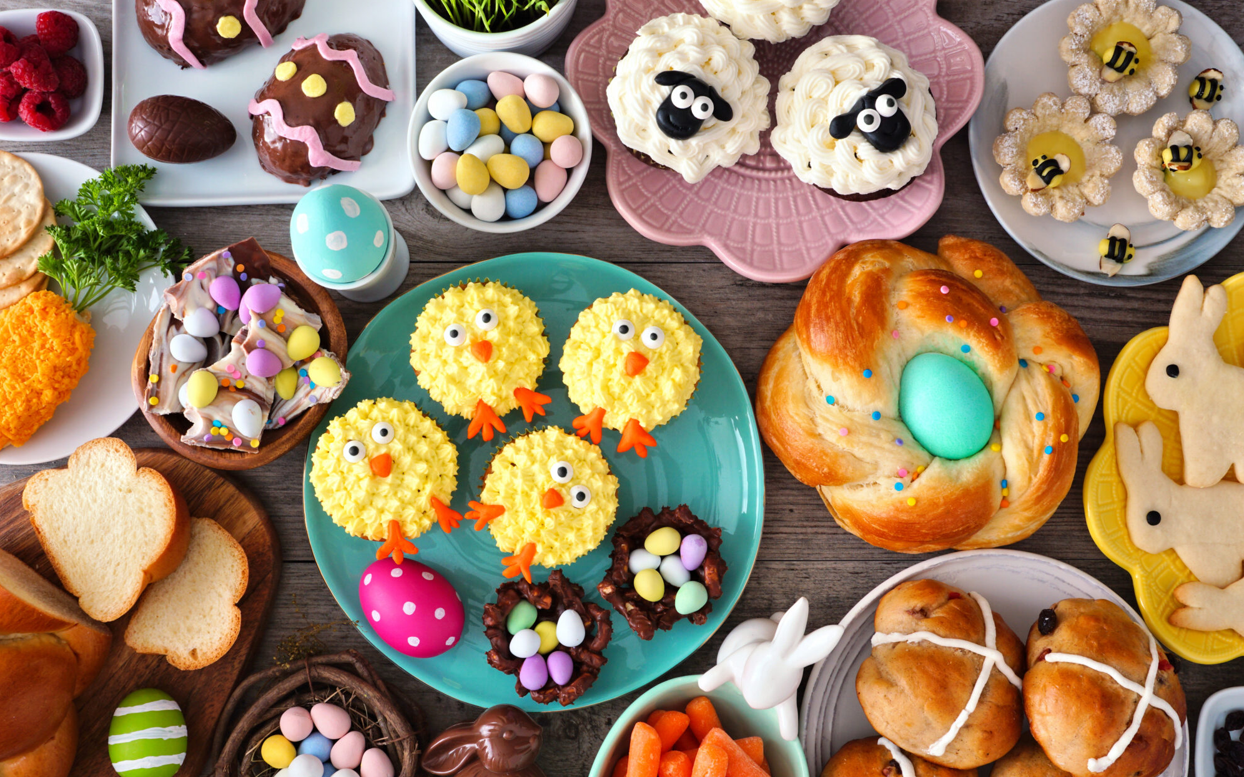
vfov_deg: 29.2
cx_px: 607
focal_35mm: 44
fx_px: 1492
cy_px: 413
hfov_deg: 45.3
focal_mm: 28
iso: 100
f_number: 16
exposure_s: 2.5
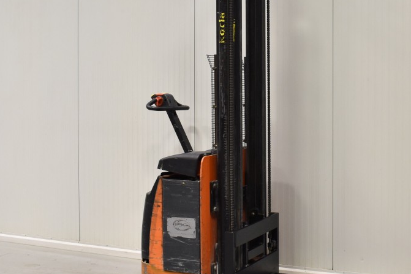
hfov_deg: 33.2
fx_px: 673
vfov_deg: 22.9
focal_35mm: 59
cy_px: 101
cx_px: 312
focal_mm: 22
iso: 1250
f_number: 6.3
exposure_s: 1/30
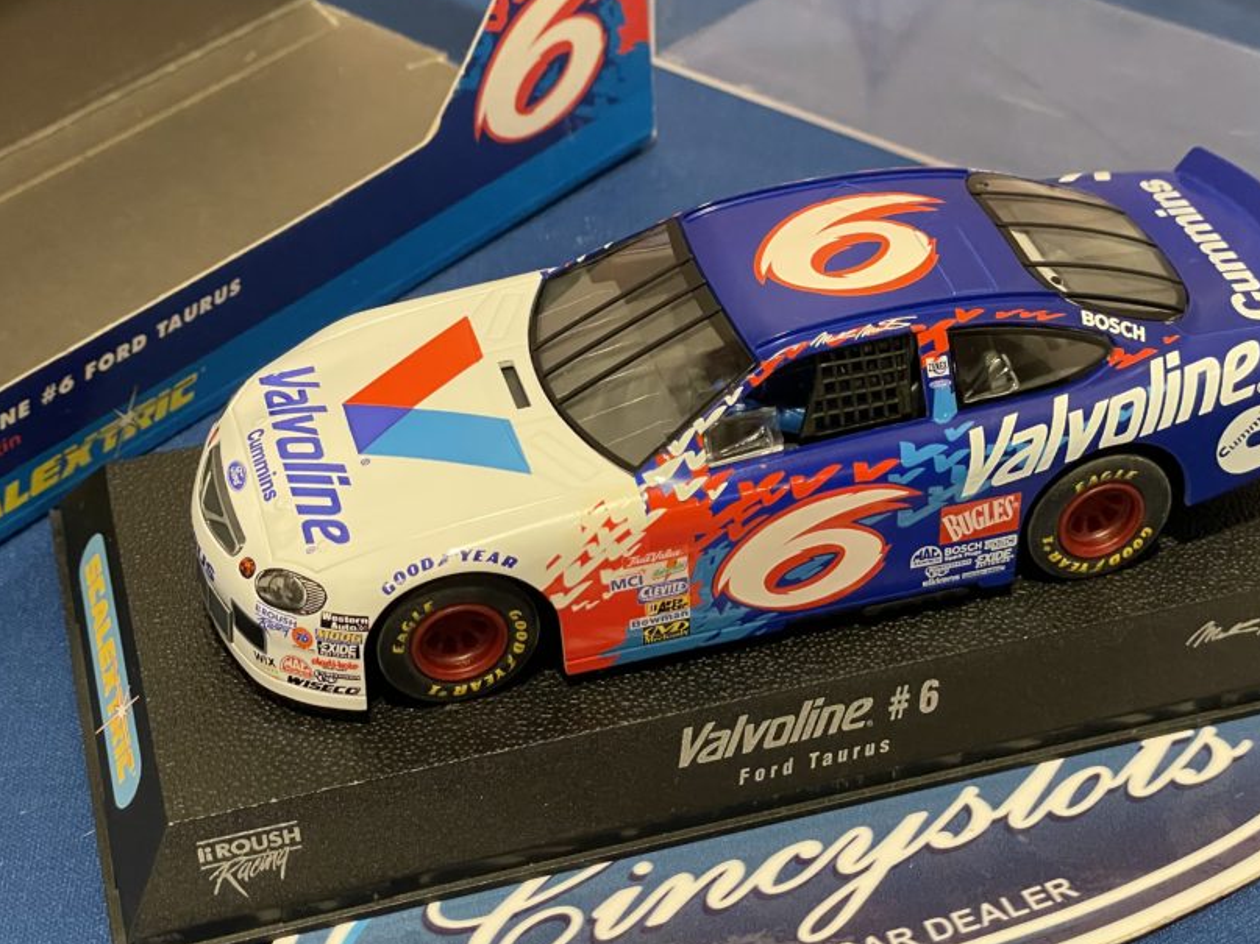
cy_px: 504
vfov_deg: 22.2
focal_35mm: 66
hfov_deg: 29.3
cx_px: 771
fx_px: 2402
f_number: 2
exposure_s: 1/60
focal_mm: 6
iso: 640
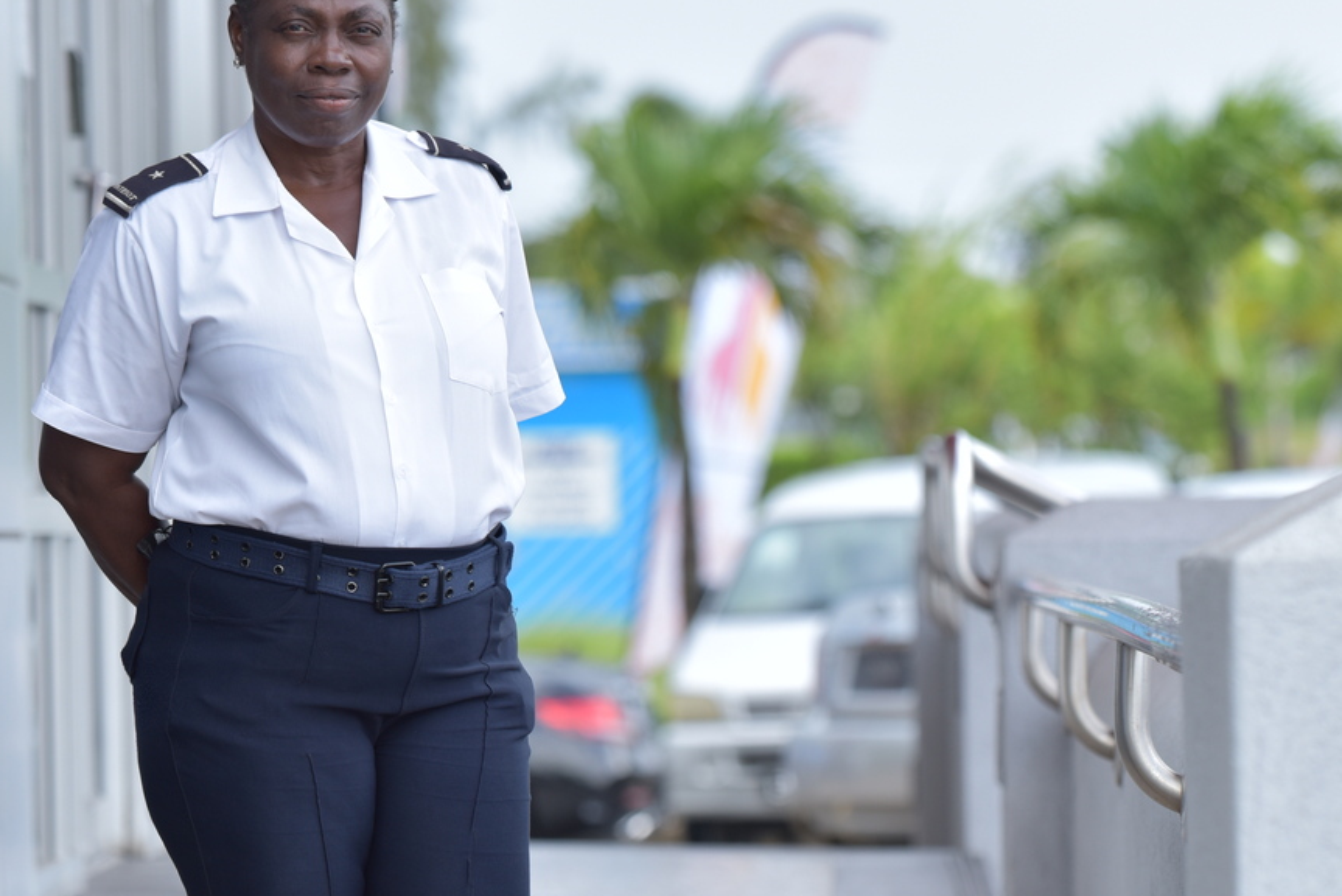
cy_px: 680
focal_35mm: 288
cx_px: 815
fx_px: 10739
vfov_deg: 4.8
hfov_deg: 7.1
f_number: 4
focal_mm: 135
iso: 100
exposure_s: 1/250
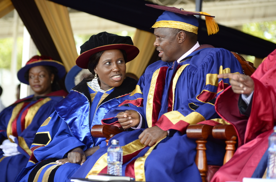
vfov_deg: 10.1
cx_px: 138
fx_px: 1033
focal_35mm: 135
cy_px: 91
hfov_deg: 15.2
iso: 320
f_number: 2.8
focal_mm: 90
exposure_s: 1/320
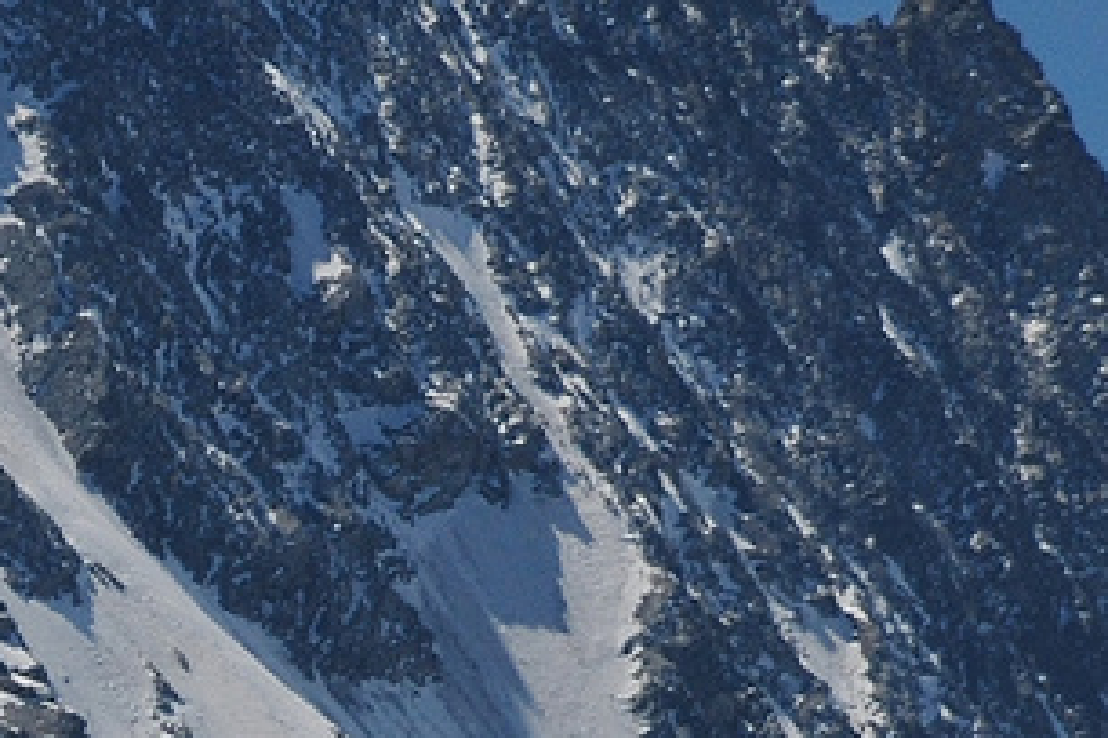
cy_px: 1192
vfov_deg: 0.6
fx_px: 66318
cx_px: -639
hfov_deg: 1.0
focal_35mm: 2156
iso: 200
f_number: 10
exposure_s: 1/400
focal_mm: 270
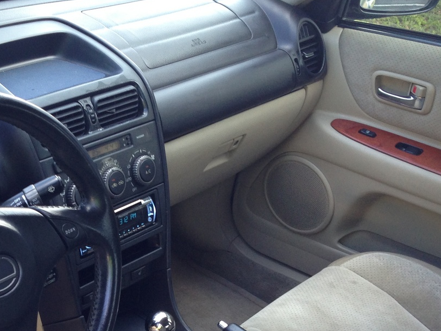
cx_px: 56
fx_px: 828
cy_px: 281
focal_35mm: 65
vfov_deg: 22.2
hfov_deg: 28.8
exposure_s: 1/40
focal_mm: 4.13
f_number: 2.4
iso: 64
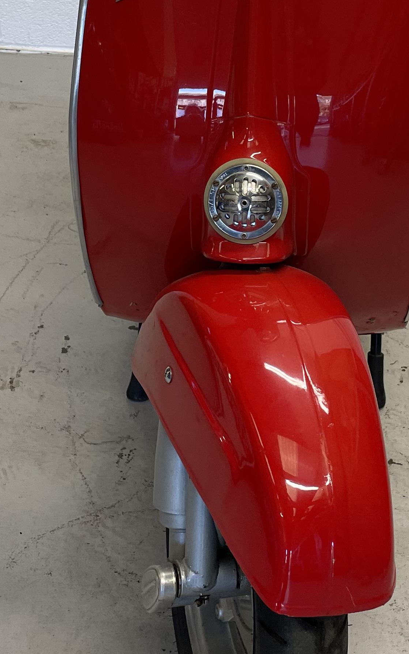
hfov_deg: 20.9
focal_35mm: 62
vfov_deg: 32.6
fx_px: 1106
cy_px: 206
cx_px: 263
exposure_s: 1/100
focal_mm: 4.2
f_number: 1.6
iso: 125
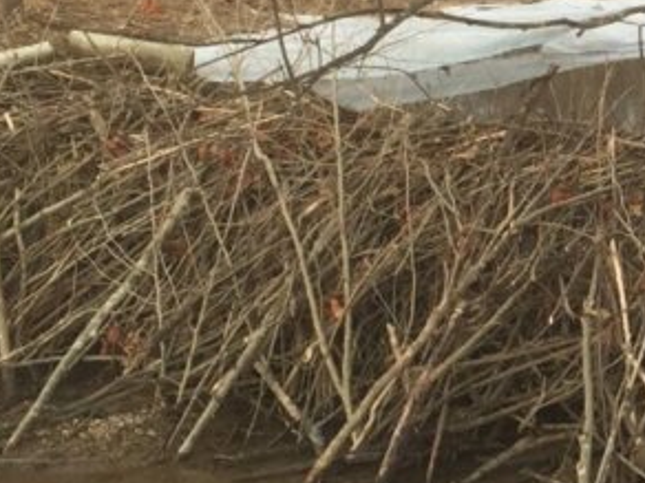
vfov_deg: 12.1
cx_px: 813
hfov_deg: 15.5
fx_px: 2273
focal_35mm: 122
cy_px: 74
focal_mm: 4.15
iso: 32
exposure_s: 1/648
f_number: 2.2
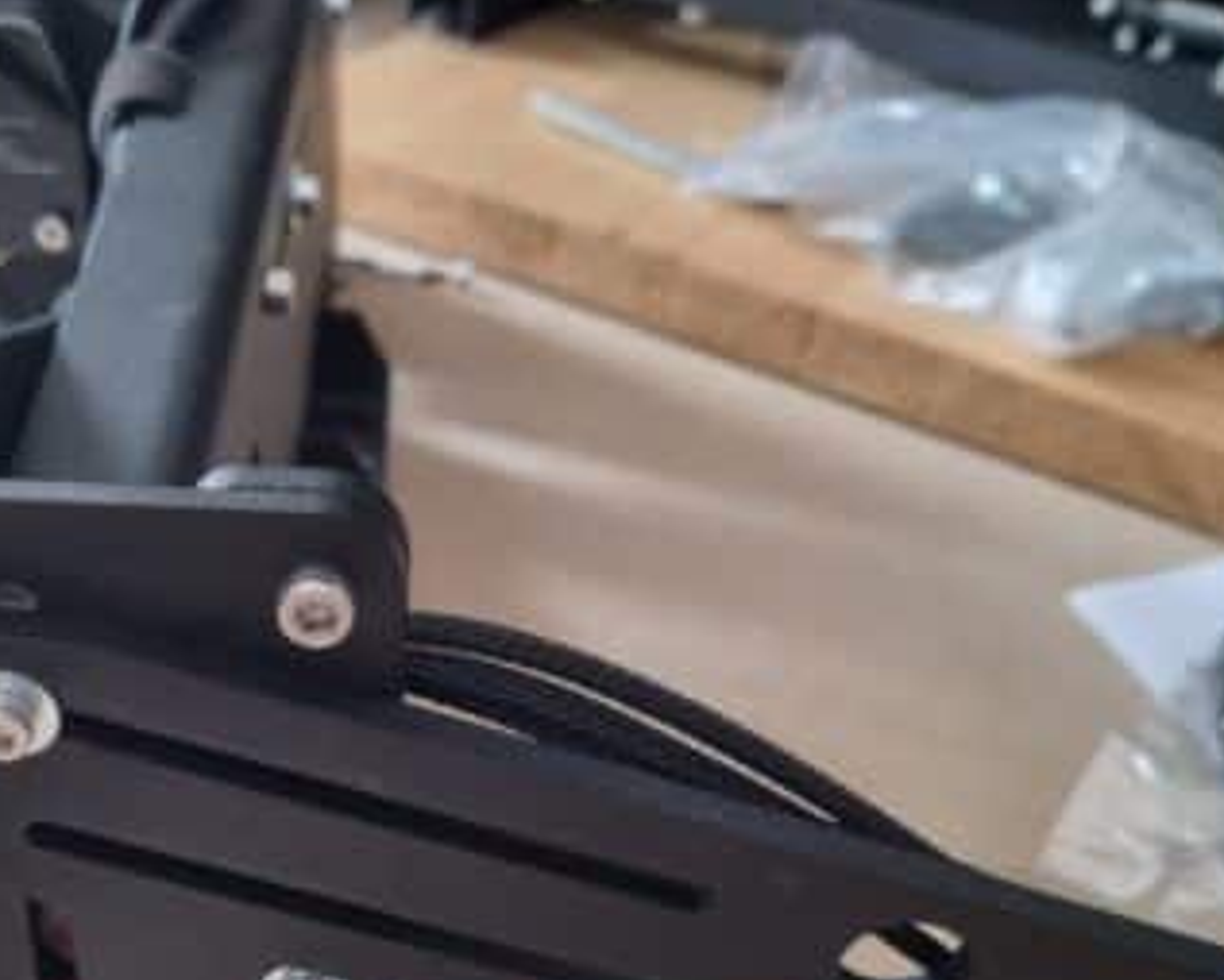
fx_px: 1740
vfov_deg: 31.2
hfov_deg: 38.4
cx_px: 417
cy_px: 652
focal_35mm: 48
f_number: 1.8
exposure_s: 1/50
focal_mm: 5.4
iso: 400
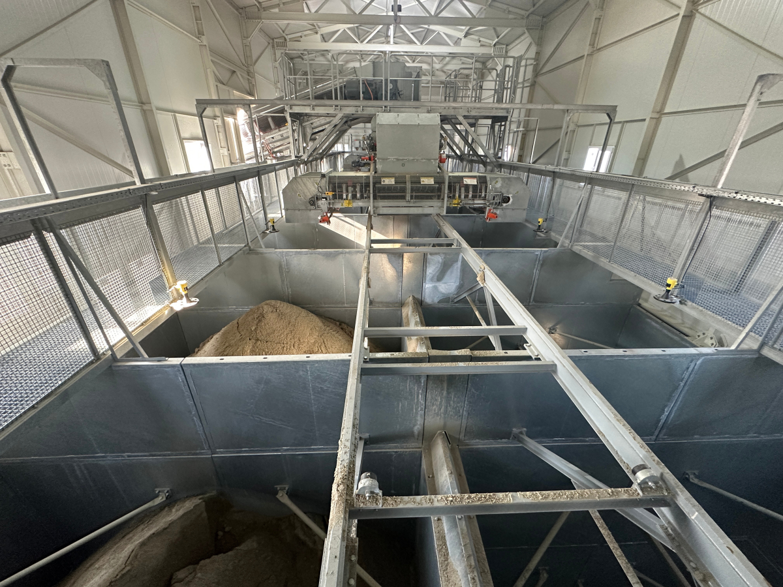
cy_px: 294
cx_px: 392
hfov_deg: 102.1
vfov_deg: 85.7
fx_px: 317
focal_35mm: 14
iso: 250
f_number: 2.2
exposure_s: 1/50
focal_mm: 2.22
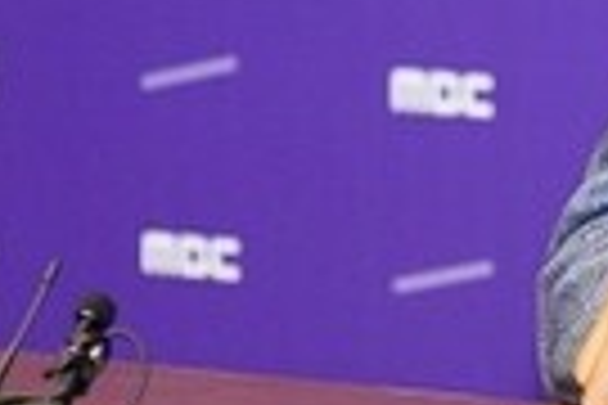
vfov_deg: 2.4
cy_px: -288
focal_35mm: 560
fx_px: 9457
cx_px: 910
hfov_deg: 3.7
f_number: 6.3
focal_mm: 126
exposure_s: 1/125
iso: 3200
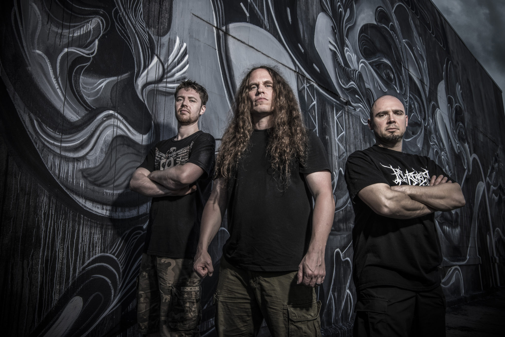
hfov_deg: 58.7
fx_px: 449
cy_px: 168
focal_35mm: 32
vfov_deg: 41.1
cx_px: 252
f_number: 13
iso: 250
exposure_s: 1/200
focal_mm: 32
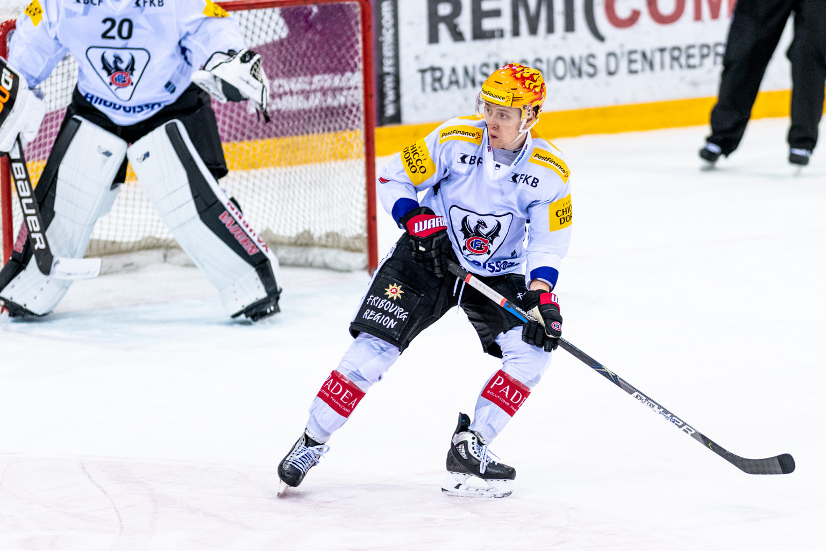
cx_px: 413
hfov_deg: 6.9
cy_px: 276
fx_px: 6883
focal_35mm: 300
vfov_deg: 4.6
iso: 2000
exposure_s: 1/800
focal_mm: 300
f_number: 3.5
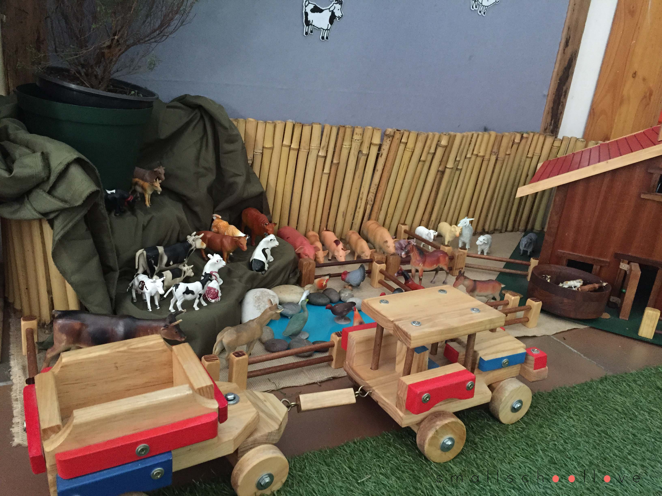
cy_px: 248
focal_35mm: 29
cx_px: 331
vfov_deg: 48.2
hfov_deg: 61.7
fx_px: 555
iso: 500
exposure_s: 1/15
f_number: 2.2
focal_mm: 4.15
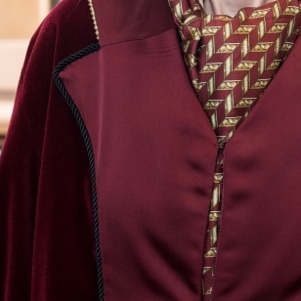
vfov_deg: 15.8
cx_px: 241
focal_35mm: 107
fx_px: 1053
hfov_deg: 16.2
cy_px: -40
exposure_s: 1/160
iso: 800
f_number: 4.5
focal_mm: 50
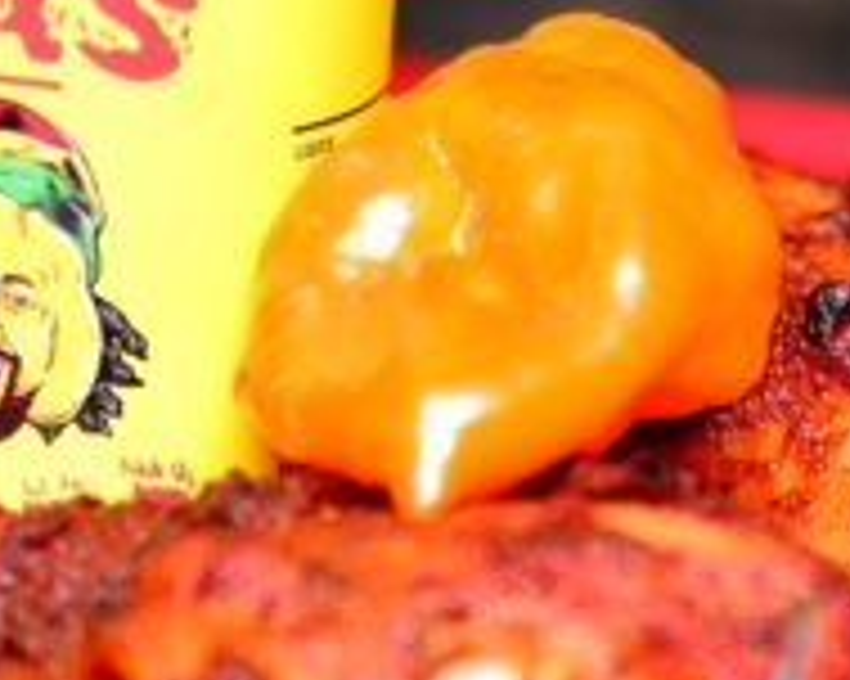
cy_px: 311
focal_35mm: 1016
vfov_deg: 1.5
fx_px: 25546
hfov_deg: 1.9
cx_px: 90
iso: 250
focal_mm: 200
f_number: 2.8
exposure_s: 1/200
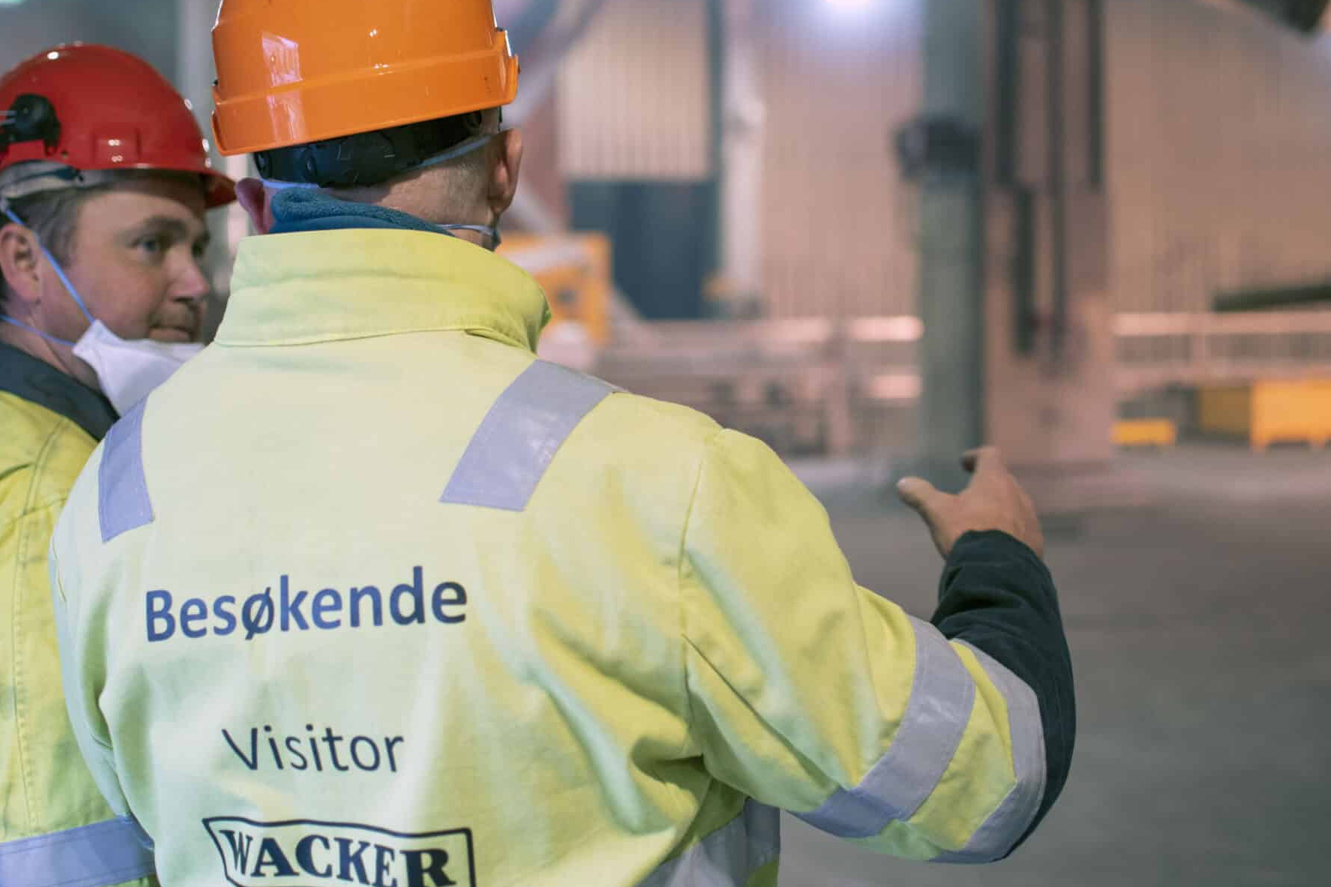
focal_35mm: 61
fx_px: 2239
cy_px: 418
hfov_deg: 33.1
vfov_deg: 22.4
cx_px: 653
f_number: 2
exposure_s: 1/125
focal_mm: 35
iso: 400
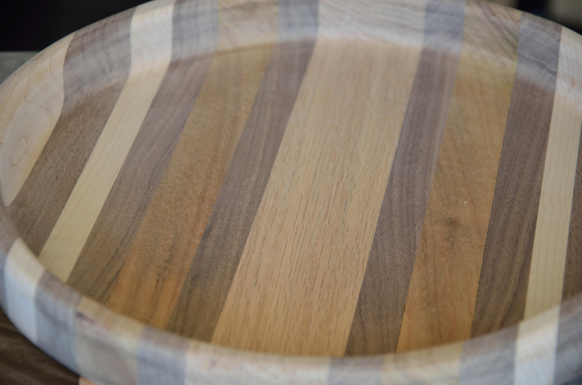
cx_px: 291
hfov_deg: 16.1
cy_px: 192
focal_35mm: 128
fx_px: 2057
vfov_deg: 10.7
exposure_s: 1/80
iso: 400
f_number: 5.6
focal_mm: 85
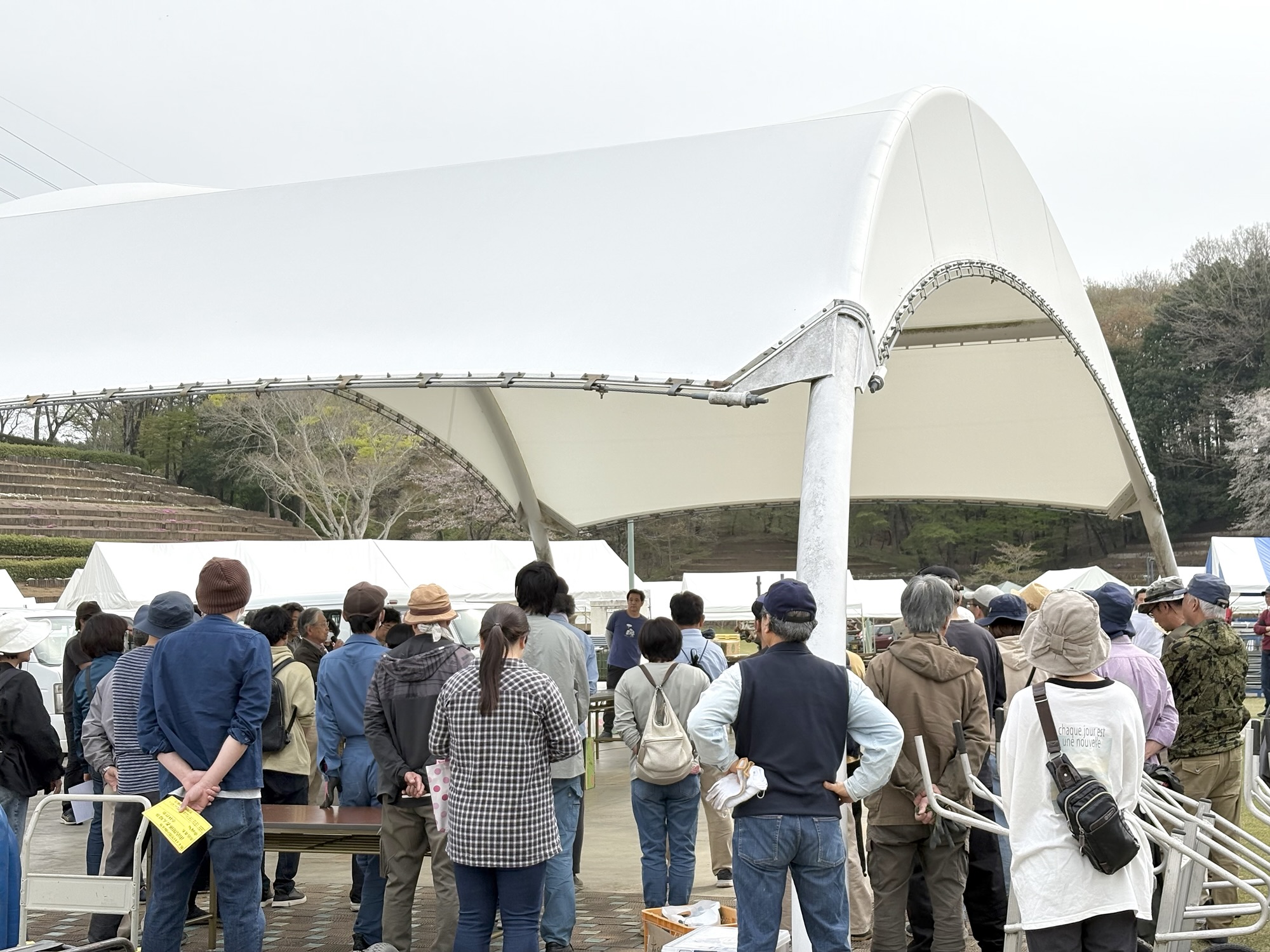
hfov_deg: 36.8
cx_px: 635
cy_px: 476
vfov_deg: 28.0
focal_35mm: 52
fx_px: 1908
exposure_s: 1/2283
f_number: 1.6
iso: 32
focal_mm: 5.96
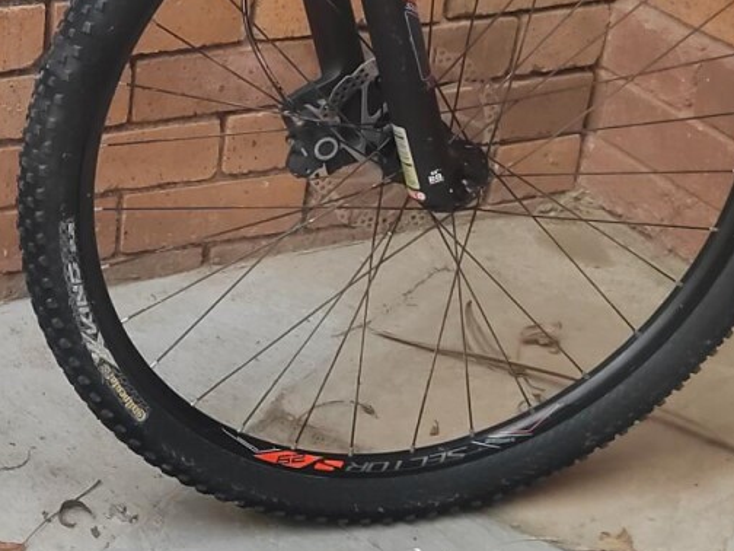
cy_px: 70
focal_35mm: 73
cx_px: -304
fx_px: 1548
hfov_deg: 22.7
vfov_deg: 19.8
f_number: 1.9
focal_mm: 5.52
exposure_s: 1/50
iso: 363
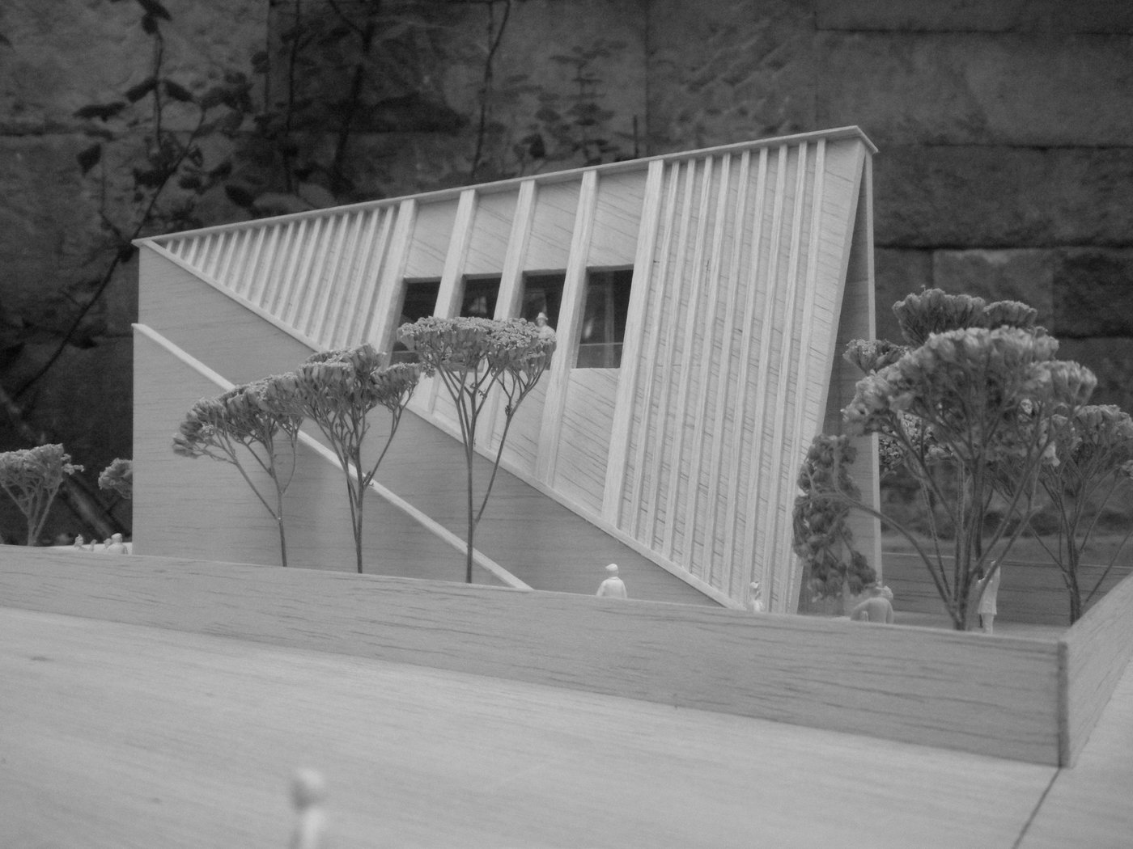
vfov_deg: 39.7
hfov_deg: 51.4
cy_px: 424
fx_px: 1178
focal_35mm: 36
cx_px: 566
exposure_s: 1/710
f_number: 3.5
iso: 400
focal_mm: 6.3
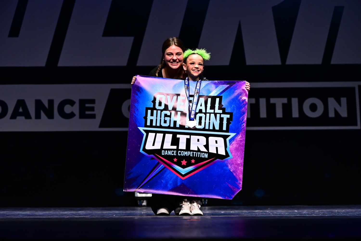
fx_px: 792
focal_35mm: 79
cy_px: 120
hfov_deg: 25.7
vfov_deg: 17.3
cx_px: 180
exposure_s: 1/800
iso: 2500
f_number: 4
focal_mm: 79
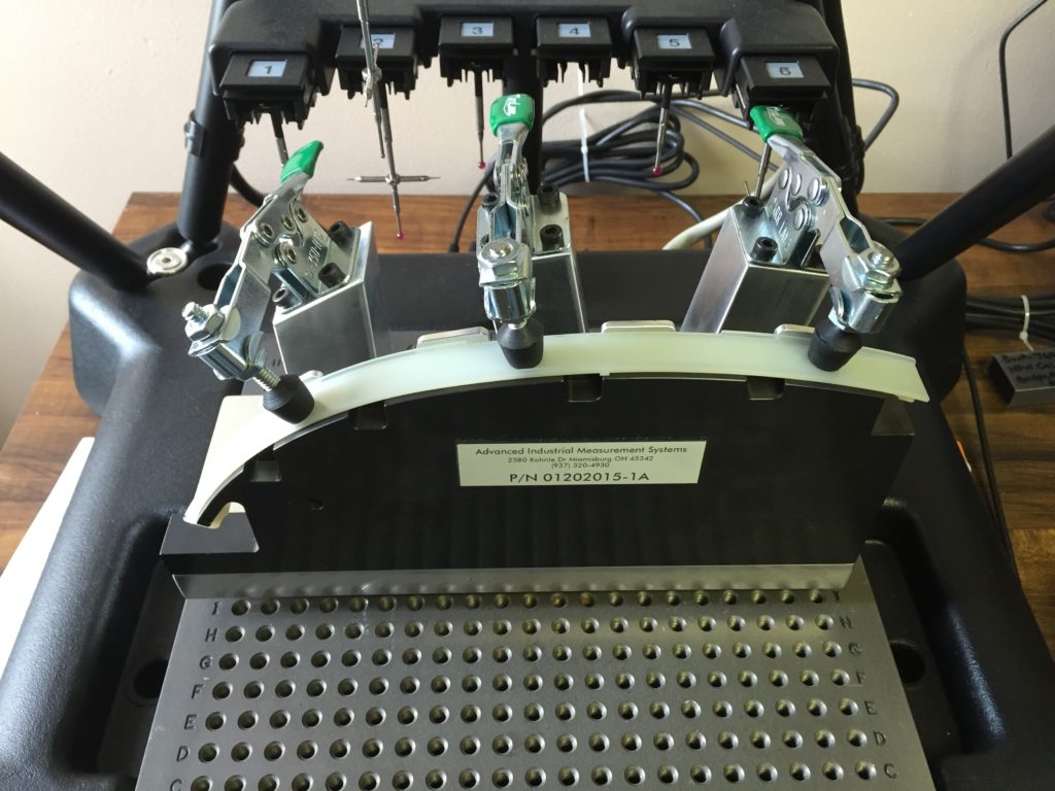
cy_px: 396
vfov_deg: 48.2
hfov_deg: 61.7
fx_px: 884
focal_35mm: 29
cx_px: 528
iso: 100
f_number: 2.2
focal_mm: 4.15
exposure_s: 1/30
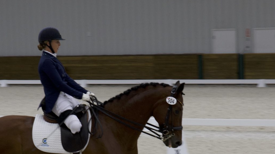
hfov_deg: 9.8
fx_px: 1604
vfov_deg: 5.5
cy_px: 164
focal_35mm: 220
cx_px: 132
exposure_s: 1/125
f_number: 5.6
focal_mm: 70
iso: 800
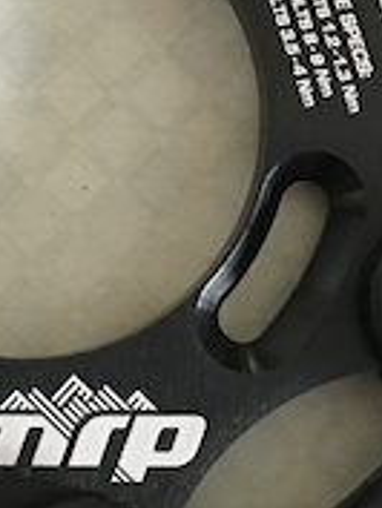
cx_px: -126
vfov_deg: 14.9
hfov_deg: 11.0
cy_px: 75
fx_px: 1925
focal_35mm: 131
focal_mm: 4.15
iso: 200
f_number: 2.2
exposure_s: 1/17
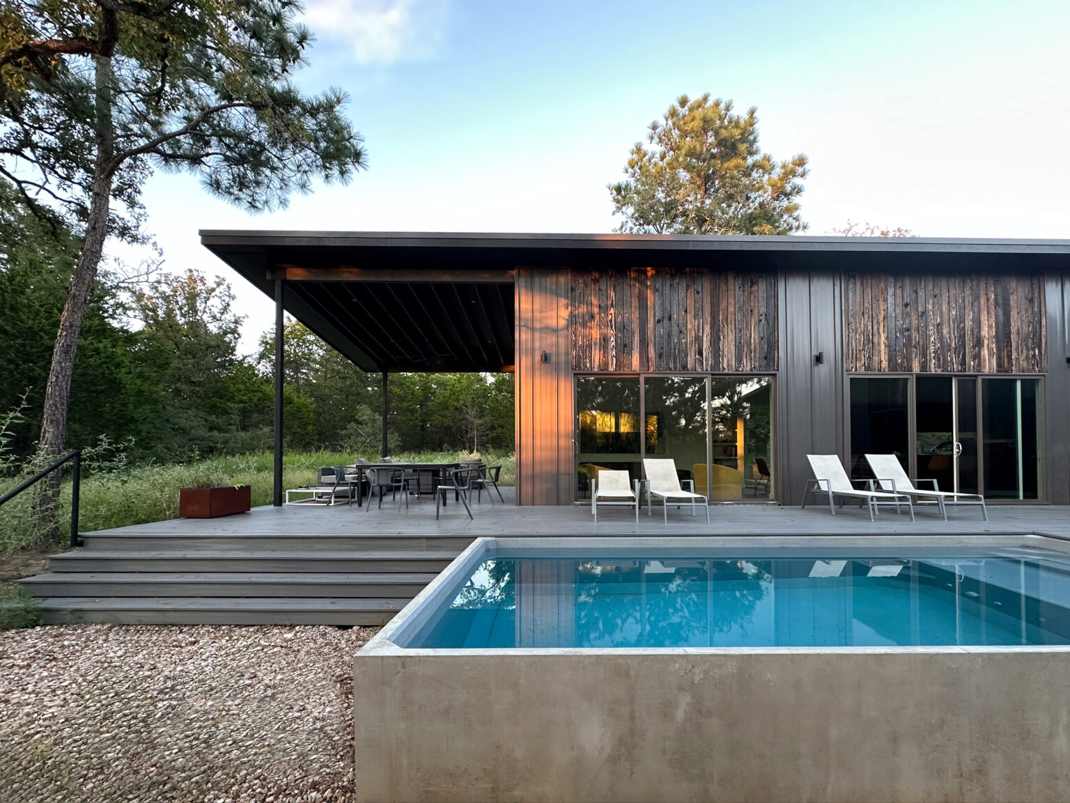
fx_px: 433
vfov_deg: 85.7
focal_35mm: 14
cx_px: 535
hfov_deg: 102.1
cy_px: 402
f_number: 2.2
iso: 200
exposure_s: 1/100
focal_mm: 2.22
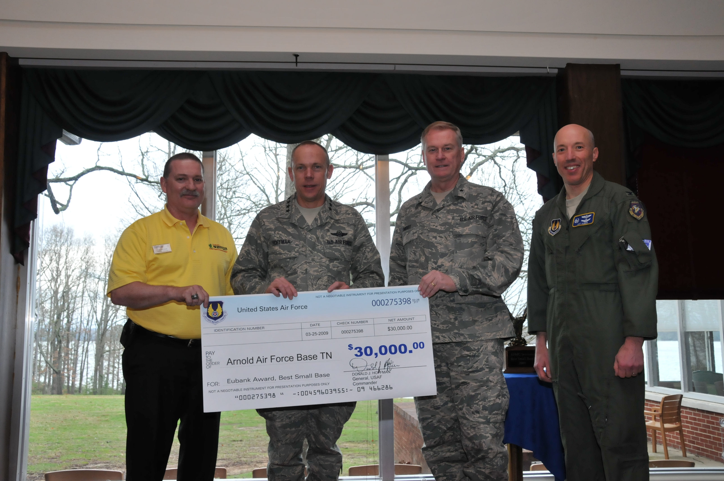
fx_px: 663
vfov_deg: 39.9
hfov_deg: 57.3
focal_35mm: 33
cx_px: 362
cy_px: 240
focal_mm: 22
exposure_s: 1/80
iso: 800
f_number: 8
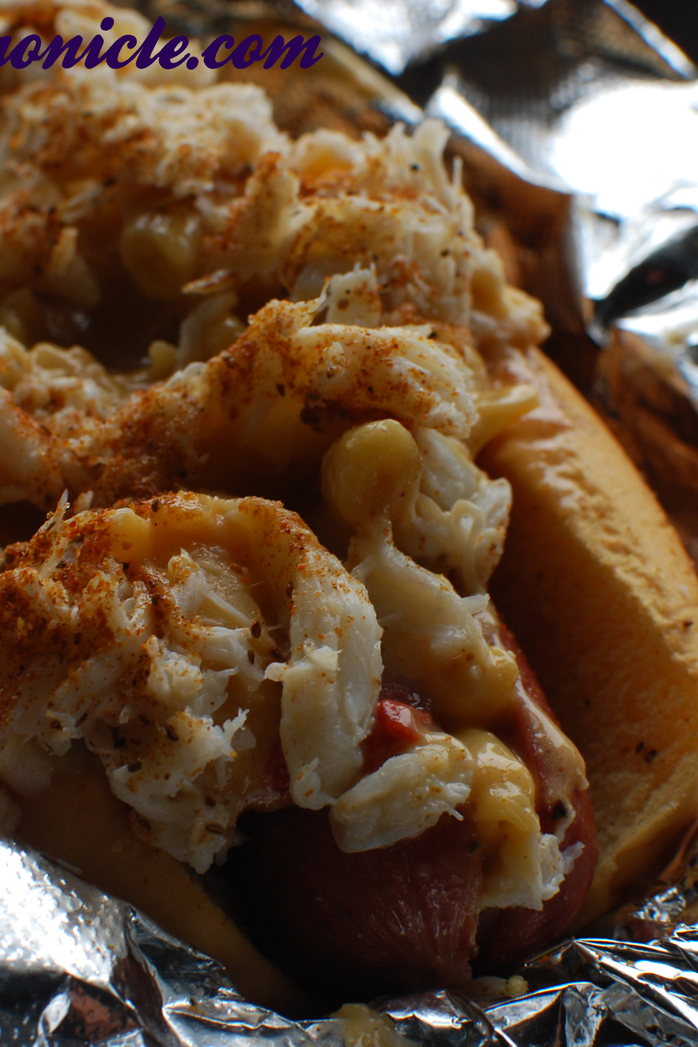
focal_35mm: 79
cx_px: 246
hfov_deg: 17.3
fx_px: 2290
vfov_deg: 25.8
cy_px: 522
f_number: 8
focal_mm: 35
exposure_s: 1/60
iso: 200
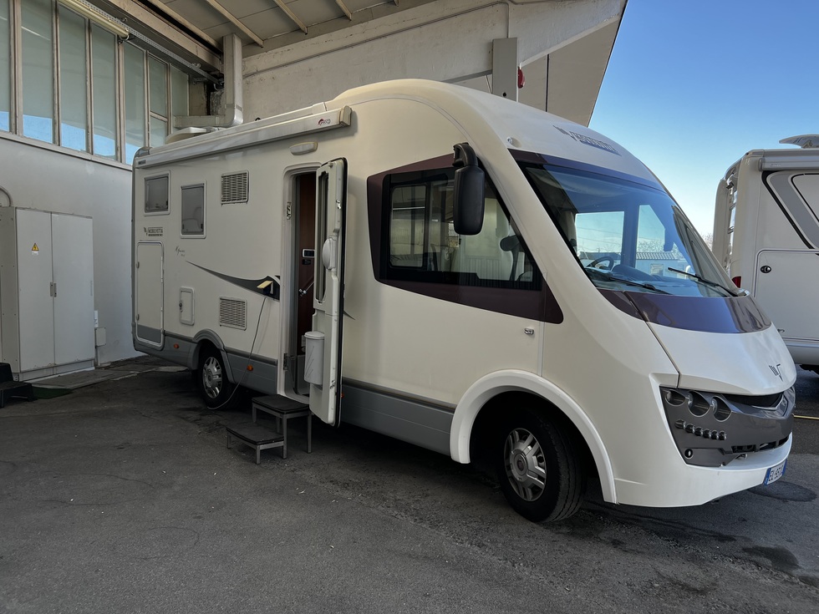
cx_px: 410
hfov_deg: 67.3
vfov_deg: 53.1
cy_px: 307
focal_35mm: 26
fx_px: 615
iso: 50
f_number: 1.5
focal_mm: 5.7
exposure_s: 1/408
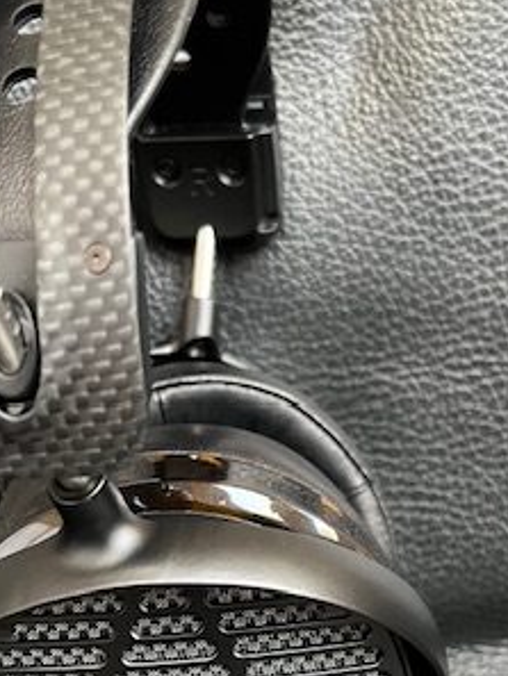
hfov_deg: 26.0
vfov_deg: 33.7
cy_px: 496
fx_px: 1095
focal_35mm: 56
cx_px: 191
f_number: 1.6
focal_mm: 5.1
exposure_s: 1/48
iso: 500
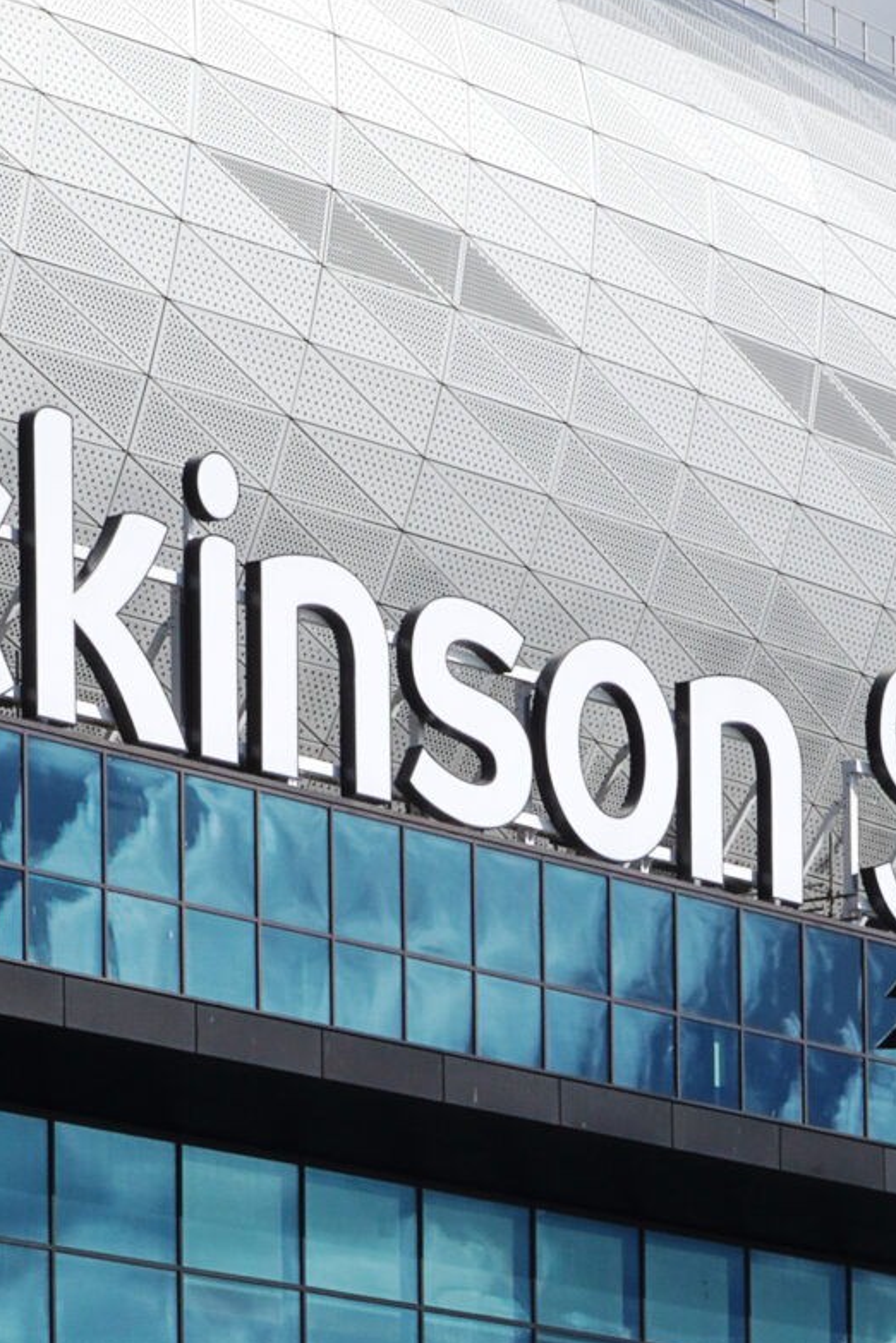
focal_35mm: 221
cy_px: 1957
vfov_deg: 9.1
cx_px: 336
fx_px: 8236
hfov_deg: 6.2
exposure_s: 1/80
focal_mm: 45
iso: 100
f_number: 25
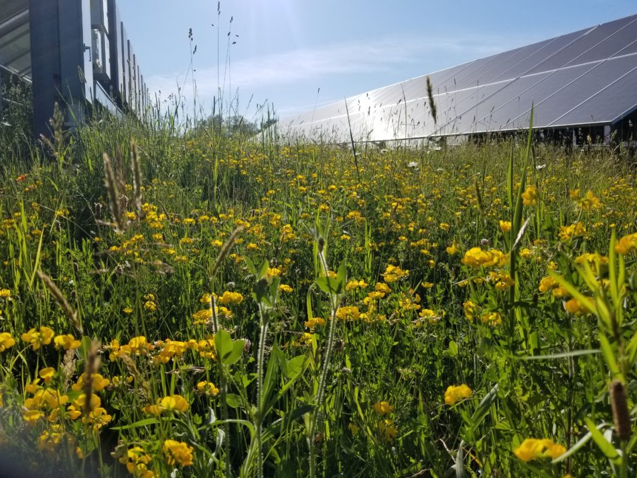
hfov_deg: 63.4
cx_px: 296
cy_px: 225
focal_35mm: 28
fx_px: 515
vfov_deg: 49.7
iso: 50
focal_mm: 4.25
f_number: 1.7
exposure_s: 1/4112
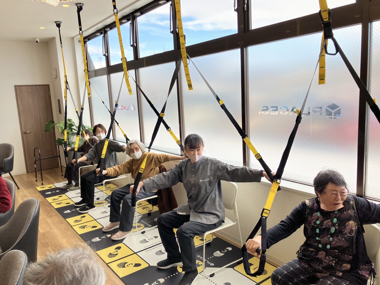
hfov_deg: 63.4
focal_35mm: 28
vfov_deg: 49.7
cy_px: 142
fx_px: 307
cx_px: 190
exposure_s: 1/607
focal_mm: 3.99
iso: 32
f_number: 1.8
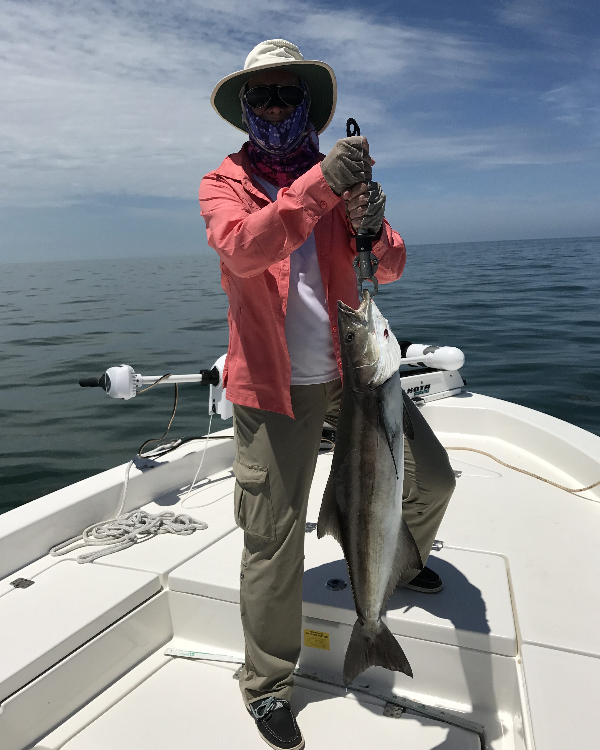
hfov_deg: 48.5
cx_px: 299
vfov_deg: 58.8
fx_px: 666
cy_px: 362
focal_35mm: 30
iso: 20
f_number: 1.8
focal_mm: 3.99
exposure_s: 1/8000
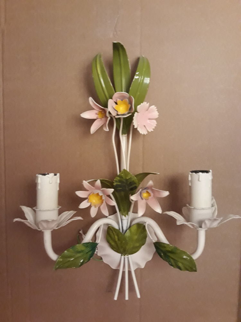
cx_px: 120
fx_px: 251
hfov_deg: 51.4
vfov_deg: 65.3
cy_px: 161
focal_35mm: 27
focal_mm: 3.71
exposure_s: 1/20
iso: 640
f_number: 1.7
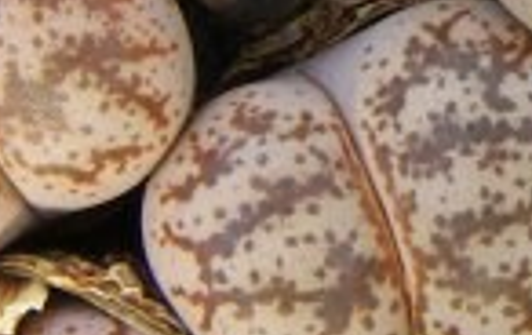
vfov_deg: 3.6
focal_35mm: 366
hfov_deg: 5.7
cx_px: 681
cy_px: -133
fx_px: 5319
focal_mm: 70
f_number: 38
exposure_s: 1.5
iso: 100
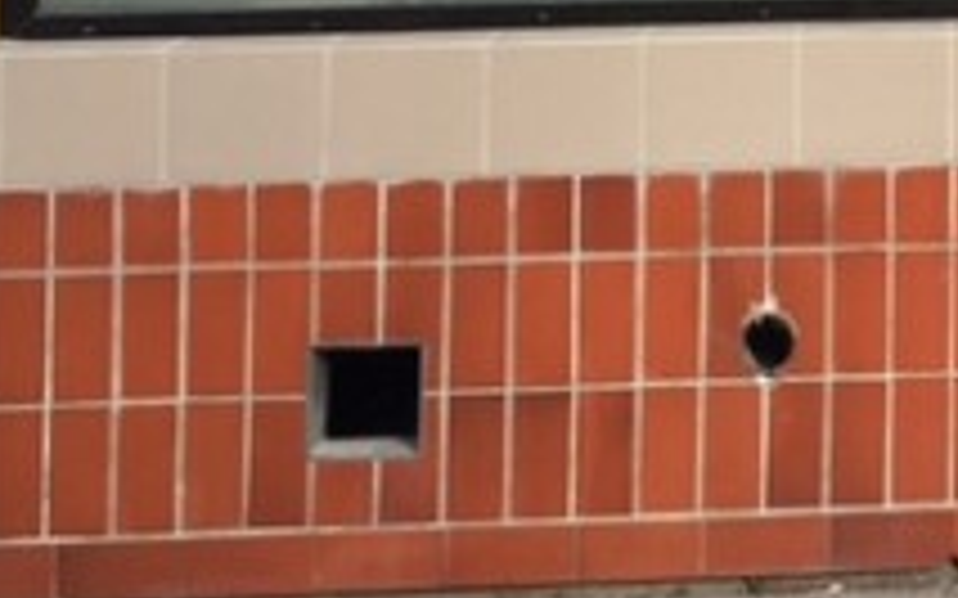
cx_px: 1097
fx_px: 2349
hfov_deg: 21.6
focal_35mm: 90
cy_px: -319
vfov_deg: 13.6
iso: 25
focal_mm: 4.15
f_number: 2.2
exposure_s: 1/962
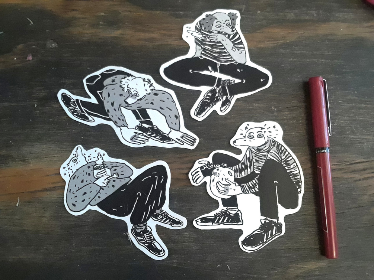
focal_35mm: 30
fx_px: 324
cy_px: 140
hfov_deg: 60.0
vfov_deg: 46.8
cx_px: 187
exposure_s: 1/15
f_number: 1.9
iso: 400
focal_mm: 2.47
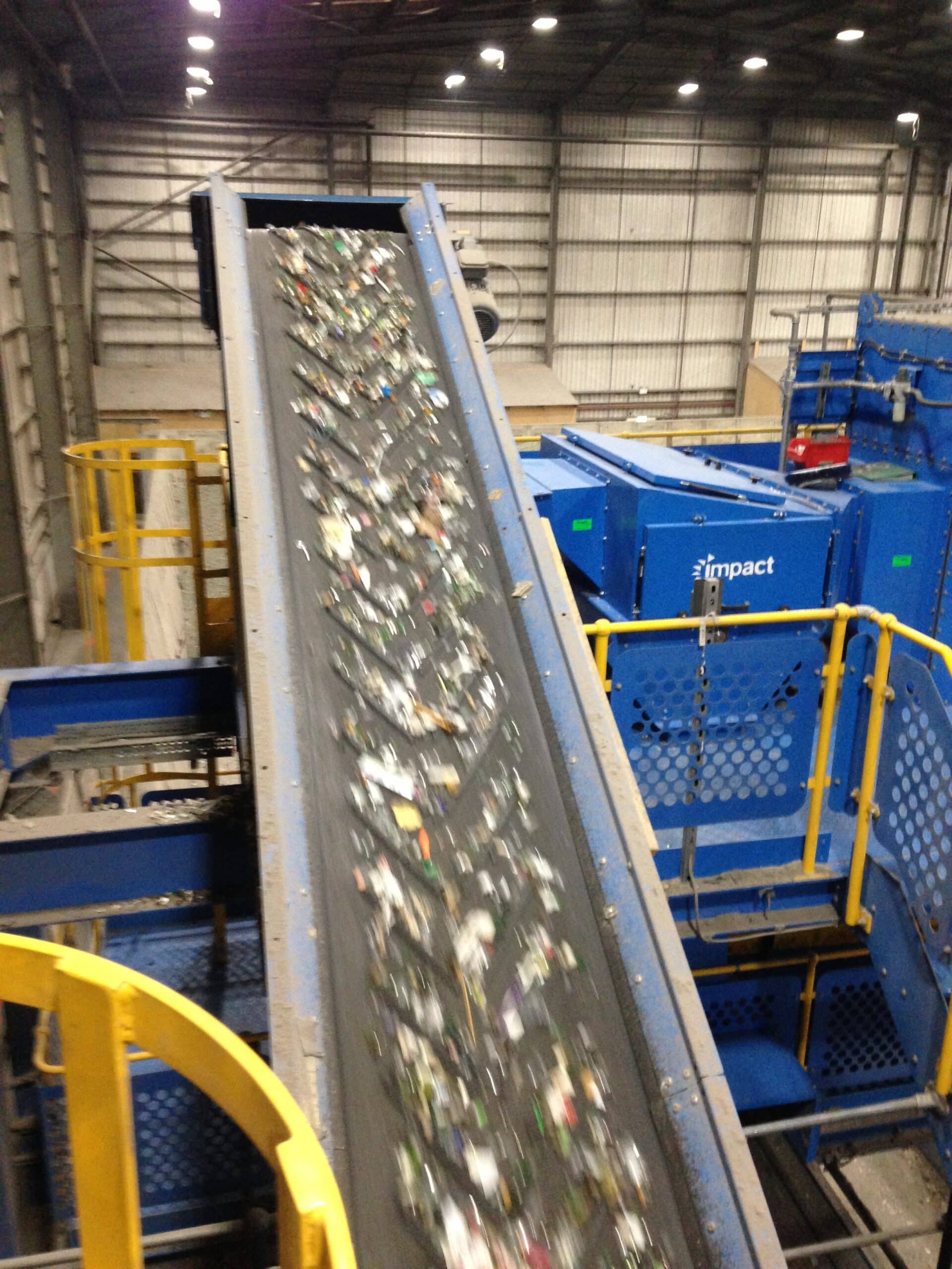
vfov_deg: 55.4
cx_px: 476
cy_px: 634
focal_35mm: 33
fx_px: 1210
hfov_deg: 42.9
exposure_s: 1/20
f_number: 2.4
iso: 320
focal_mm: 4.12
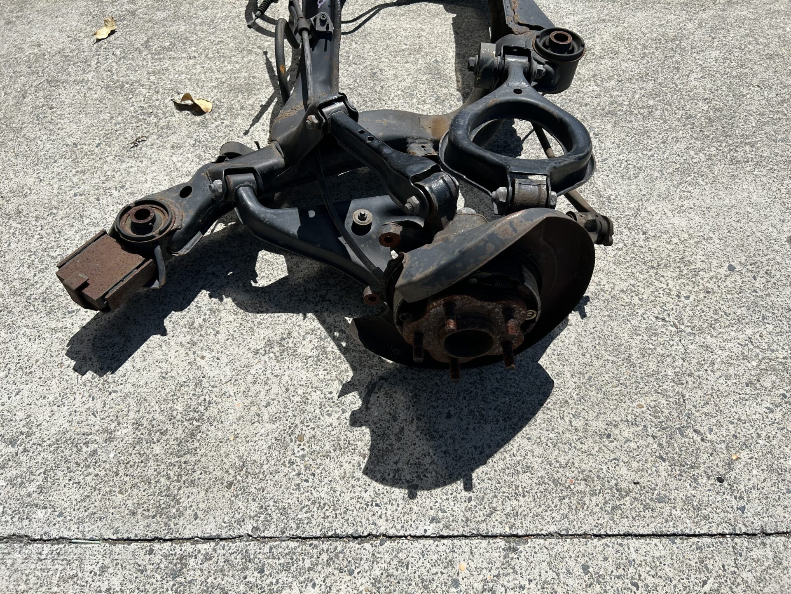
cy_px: 297
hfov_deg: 67.3
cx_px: 396
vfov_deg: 53.1
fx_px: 594
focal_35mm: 26
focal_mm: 5.7
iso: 50
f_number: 1.5
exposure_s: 1/5882
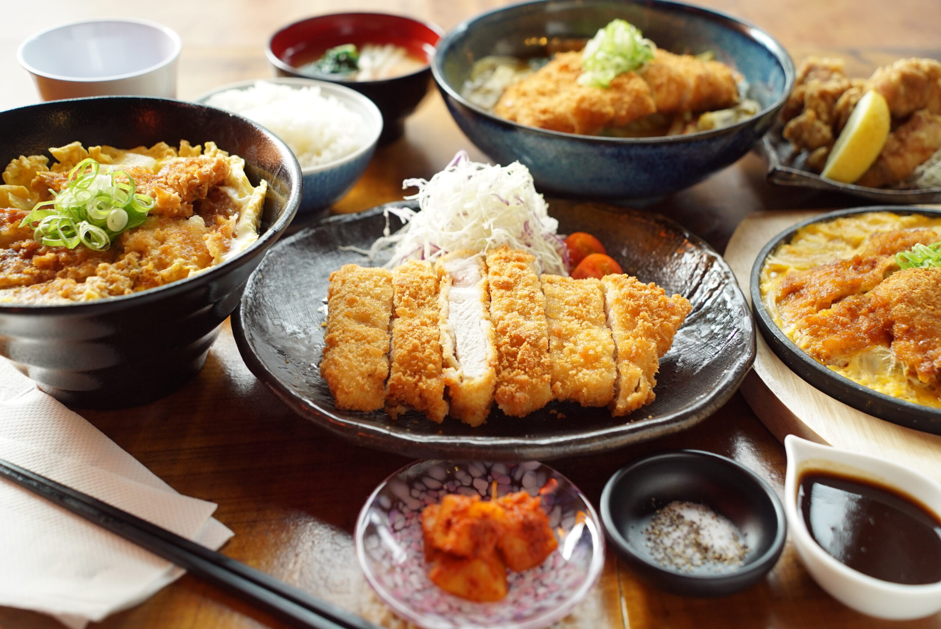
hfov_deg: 44.5
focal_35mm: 44
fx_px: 1151
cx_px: 470
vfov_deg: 30.6
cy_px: 314
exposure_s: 1/160
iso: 1600
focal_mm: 44
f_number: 3.5
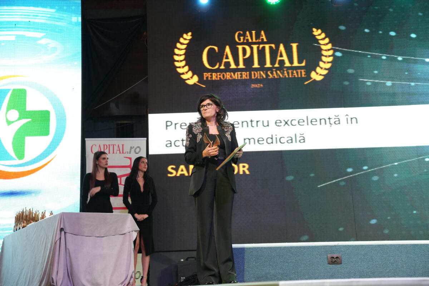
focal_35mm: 50
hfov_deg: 39.6
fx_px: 596
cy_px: 143
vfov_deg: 27.0
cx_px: 214
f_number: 3.2
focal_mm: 50
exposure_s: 1/60
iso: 2000
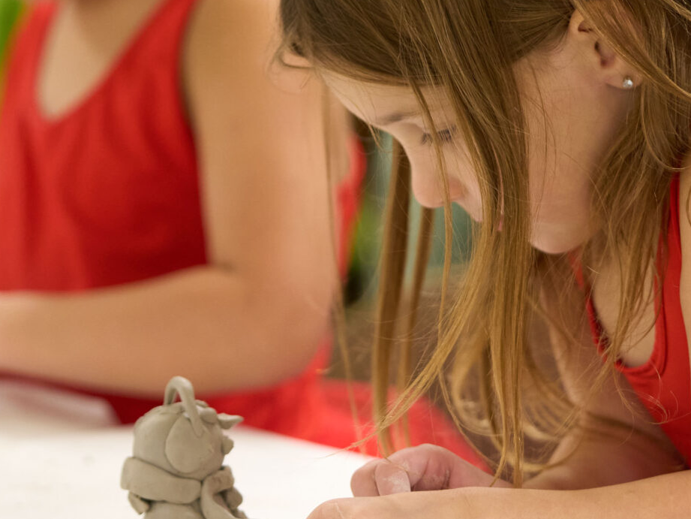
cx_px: 512
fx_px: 8625
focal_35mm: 432
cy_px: 88
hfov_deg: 4.6
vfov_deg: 3.4
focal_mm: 135
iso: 1000
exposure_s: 1/160
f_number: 2.2
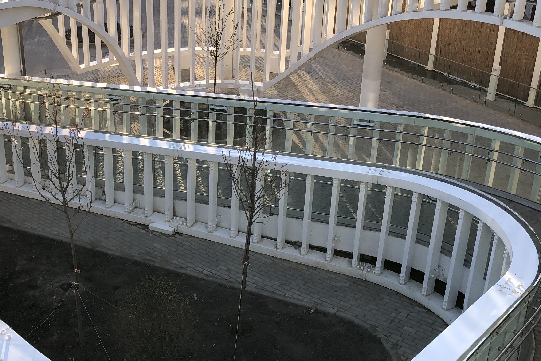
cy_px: 143
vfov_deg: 26.4
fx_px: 766
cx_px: 180
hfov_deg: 38.4
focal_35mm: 51
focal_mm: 4
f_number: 1.8
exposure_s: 1/480
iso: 20
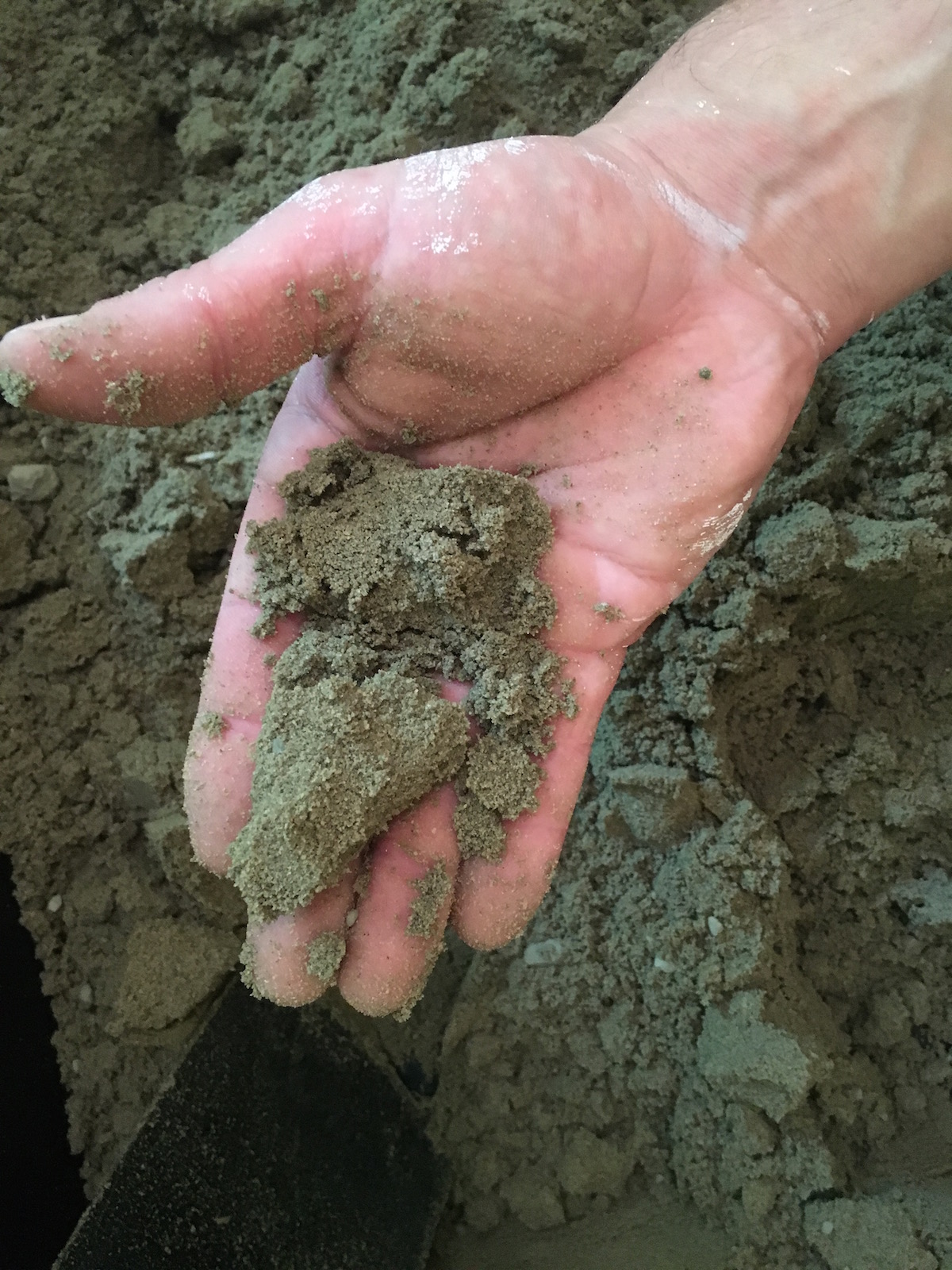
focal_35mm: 29
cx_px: 476
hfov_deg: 48.2
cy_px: 635
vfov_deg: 61.7
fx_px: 1063
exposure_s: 1/15
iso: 250
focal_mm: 4.15
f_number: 2.2
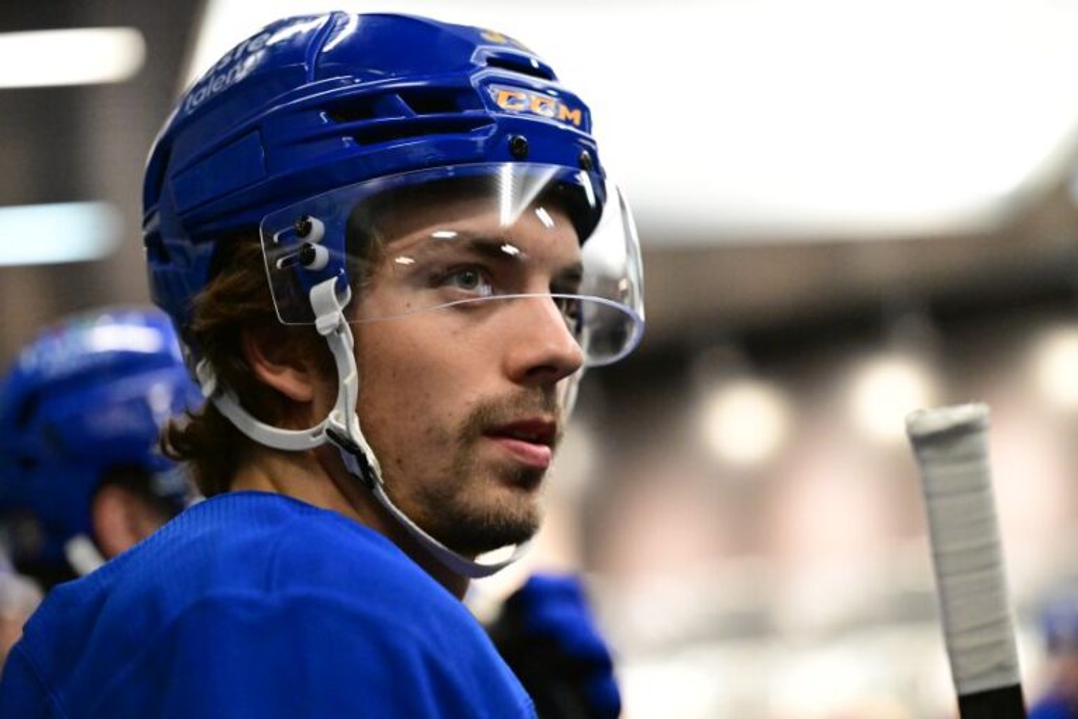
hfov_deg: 19.8
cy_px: 360
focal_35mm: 103
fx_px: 3084
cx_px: 539
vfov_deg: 13.3
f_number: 2.8
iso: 12800
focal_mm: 103
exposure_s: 1/800
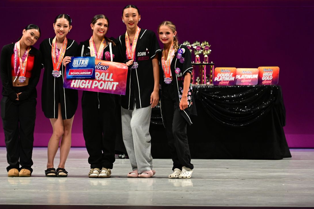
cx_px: 111
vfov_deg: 5.0
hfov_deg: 7.5
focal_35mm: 273
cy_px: 77
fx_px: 2381
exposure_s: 1/1250
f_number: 3.2
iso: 2000
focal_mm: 200
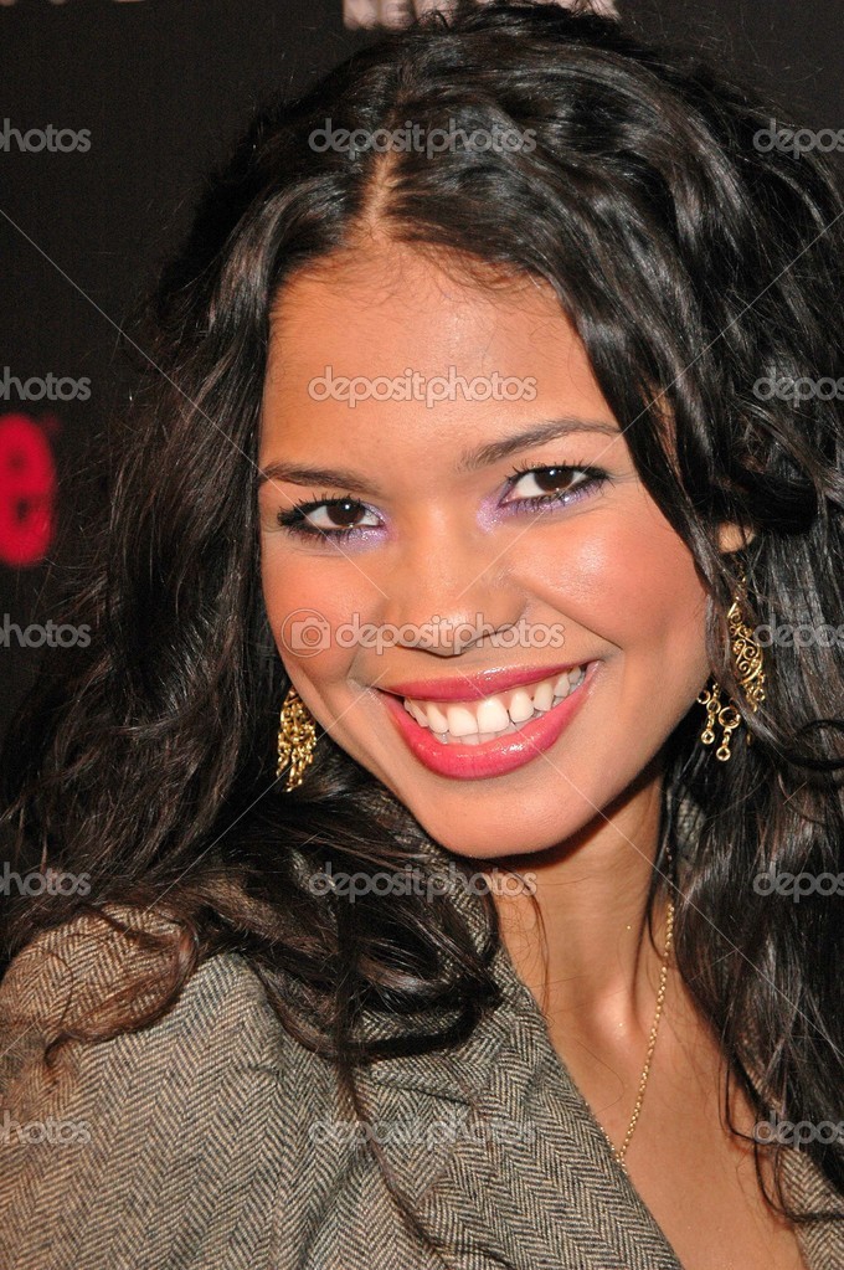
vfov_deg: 13.7
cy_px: 635
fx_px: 5285
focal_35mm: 150
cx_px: 422
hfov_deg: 9.1
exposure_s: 1/200
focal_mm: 100
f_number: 5.6
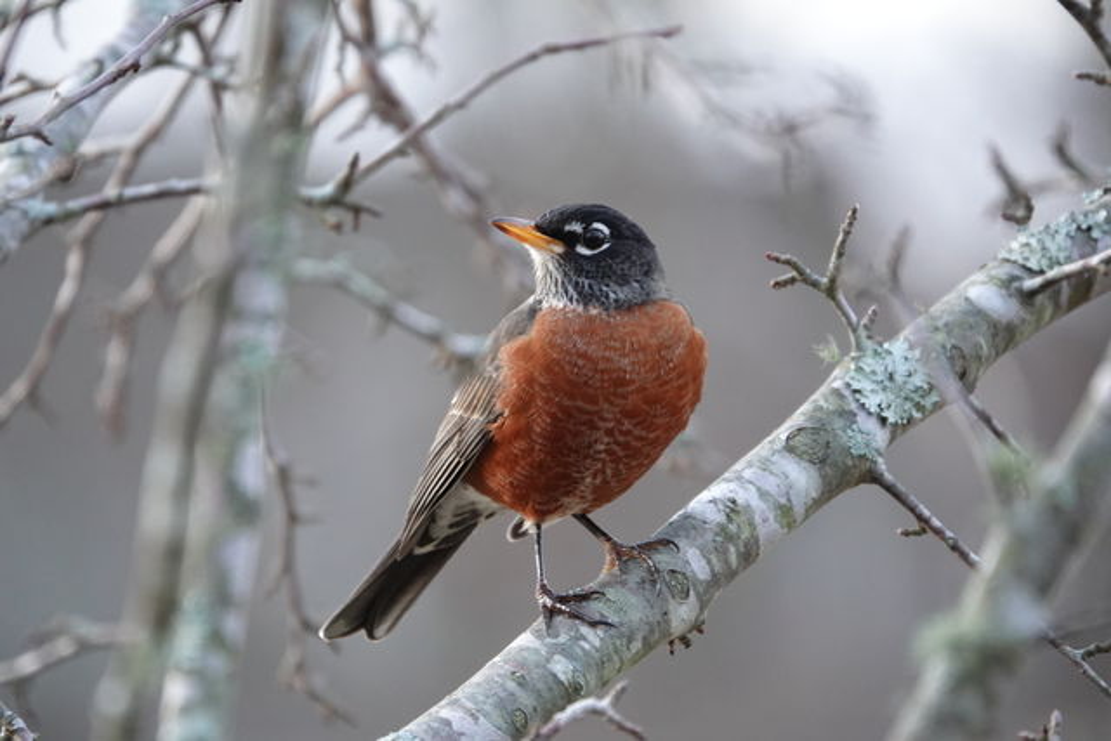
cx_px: 556
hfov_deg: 3.4
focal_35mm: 600
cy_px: 370
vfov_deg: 2.3
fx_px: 18520
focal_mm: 220
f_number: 4
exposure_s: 1/50
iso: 800
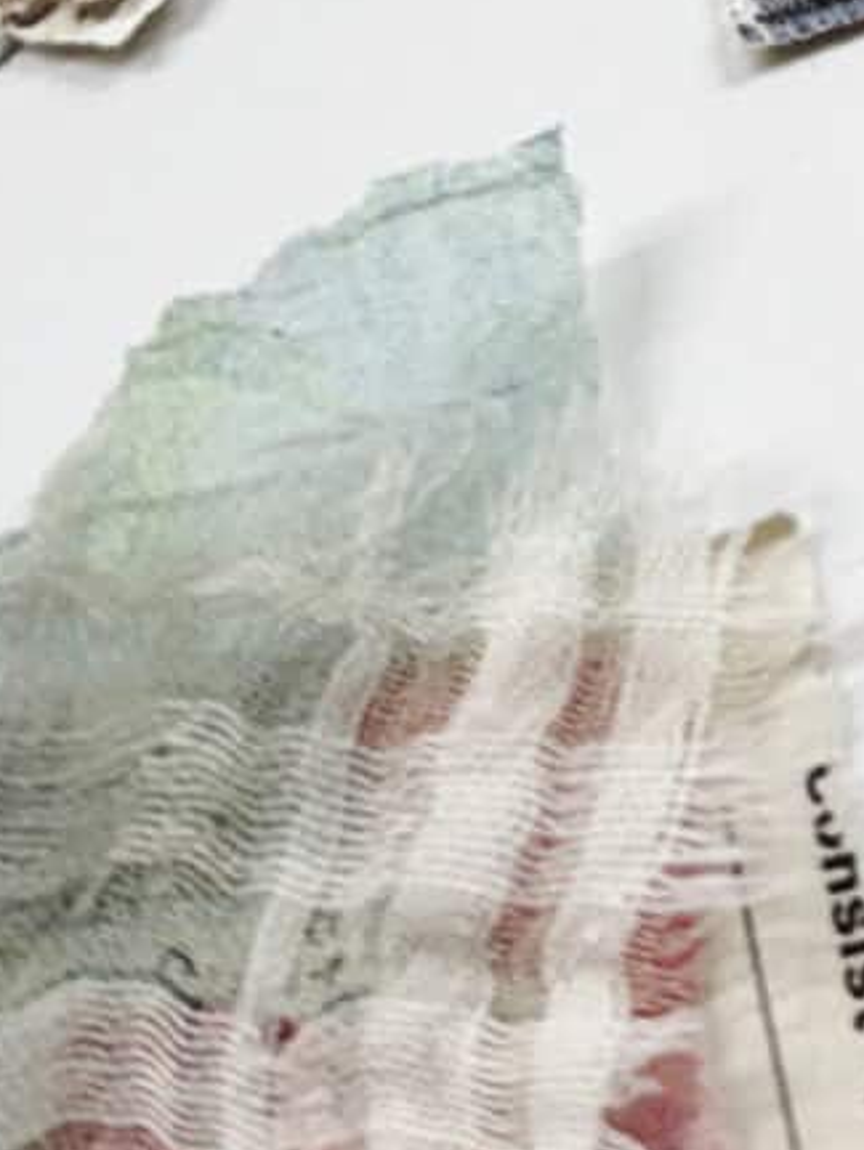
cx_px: 1640
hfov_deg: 9.8
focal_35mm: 142
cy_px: -826
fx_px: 4723
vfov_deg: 12.8
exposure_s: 1/339
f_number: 1.78
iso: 80
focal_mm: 6.76
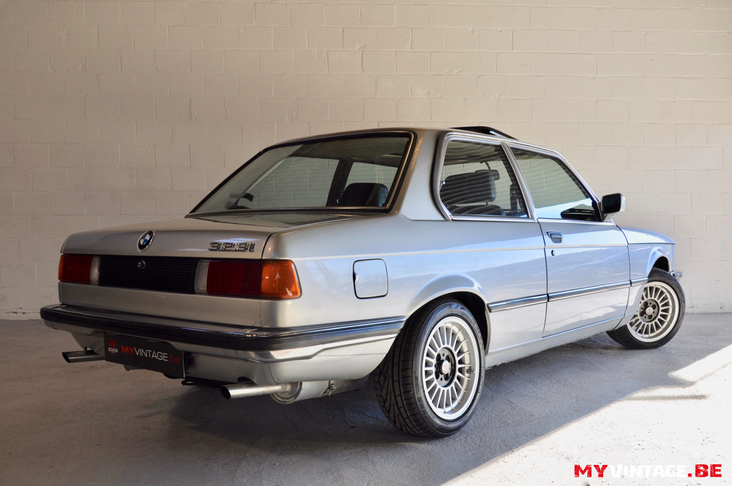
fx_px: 731
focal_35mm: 36
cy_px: 243
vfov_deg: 36.8
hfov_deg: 53.2
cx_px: 366
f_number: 5.6
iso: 200
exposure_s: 1/125
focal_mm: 24
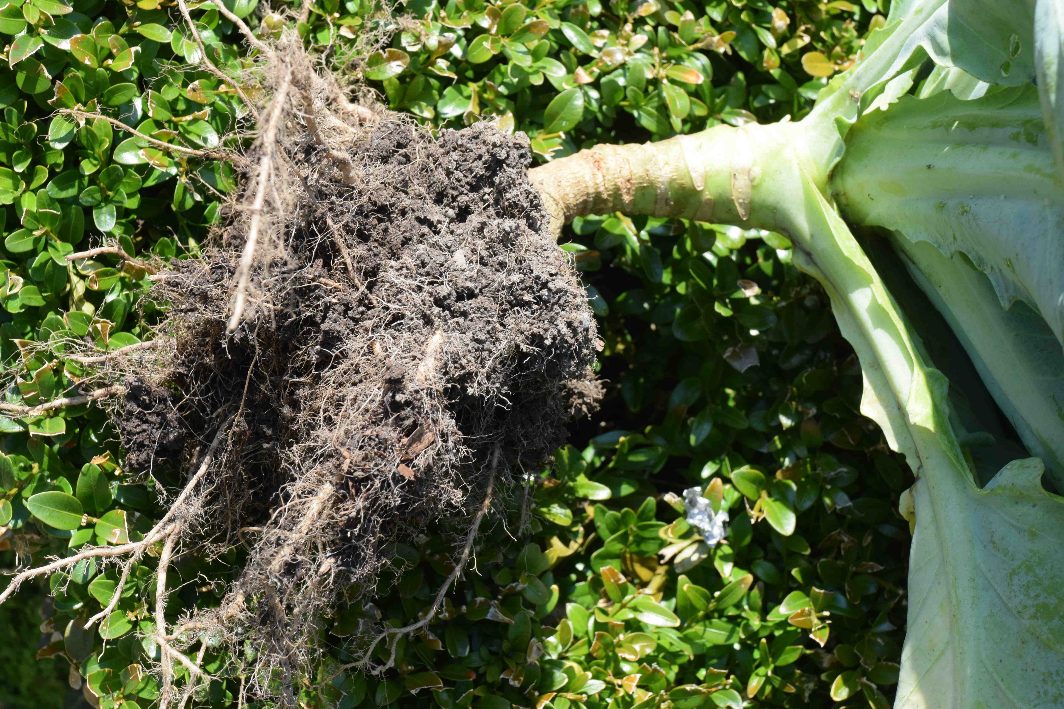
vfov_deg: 15.7
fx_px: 2571
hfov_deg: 23.4
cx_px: 532
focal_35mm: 87
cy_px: 354
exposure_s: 1/320
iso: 500
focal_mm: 58
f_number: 10
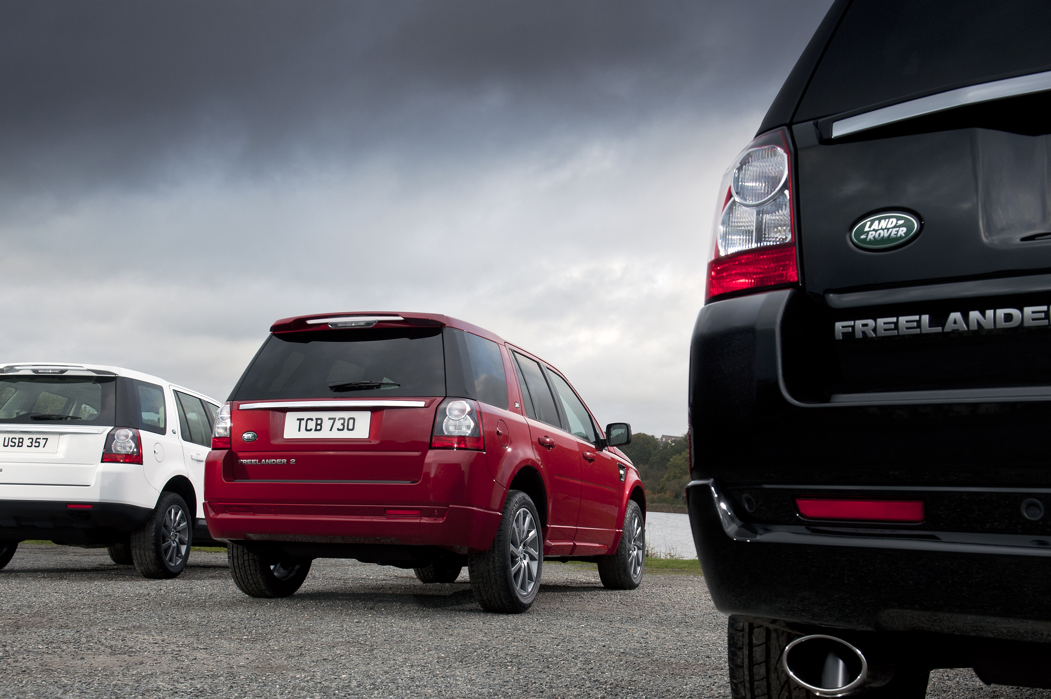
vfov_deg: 32.5
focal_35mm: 41
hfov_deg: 47.4
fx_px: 1196
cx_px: 521
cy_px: 413
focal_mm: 32
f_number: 8
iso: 400
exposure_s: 1/60
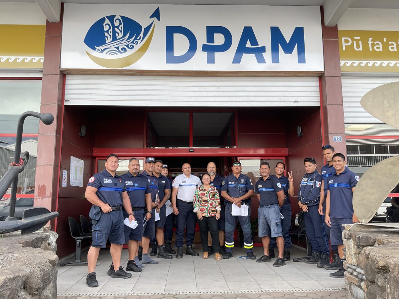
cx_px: 200
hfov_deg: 61.7
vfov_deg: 48.2
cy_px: 150
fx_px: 334
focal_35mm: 29
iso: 16
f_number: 1.8
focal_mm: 3
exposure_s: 1/163
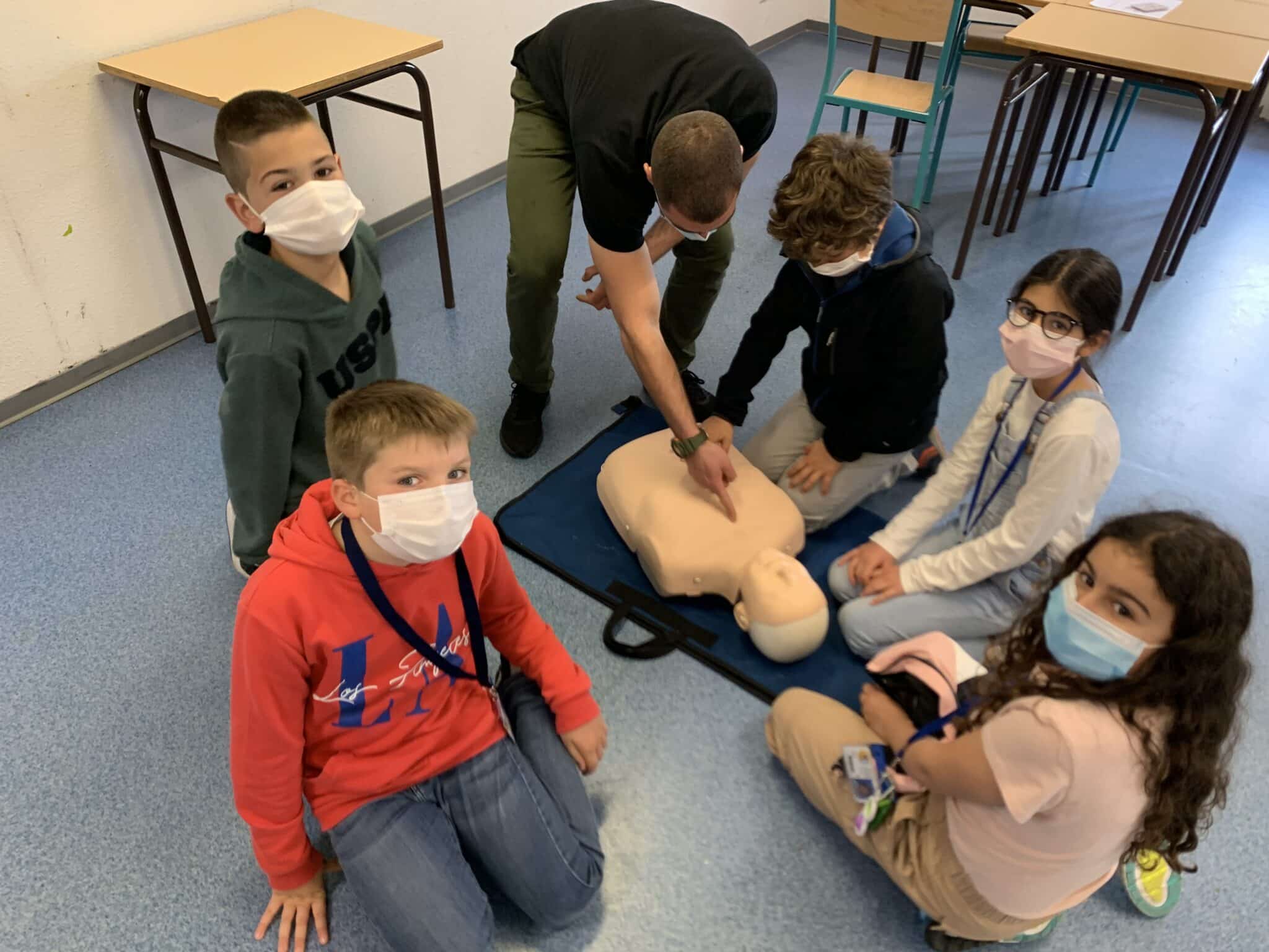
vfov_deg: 53.1
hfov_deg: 67.3
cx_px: 634
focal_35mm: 26
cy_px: 476
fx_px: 953
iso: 160
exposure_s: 1/50
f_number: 1.8
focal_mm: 4.25
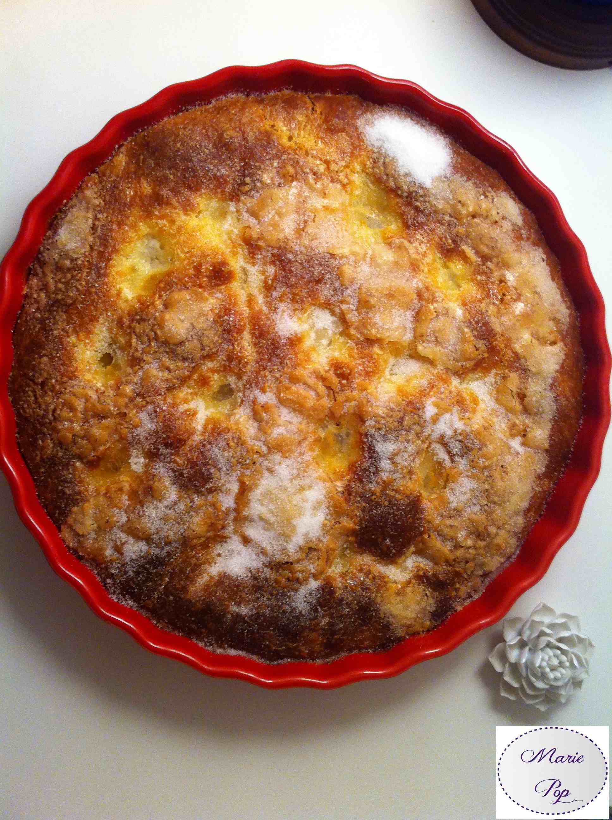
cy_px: 410
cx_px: 306
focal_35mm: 35
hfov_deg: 40.6
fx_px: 827
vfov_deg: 52.7
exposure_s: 1/15
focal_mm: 3.85
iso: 160
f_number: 2.8
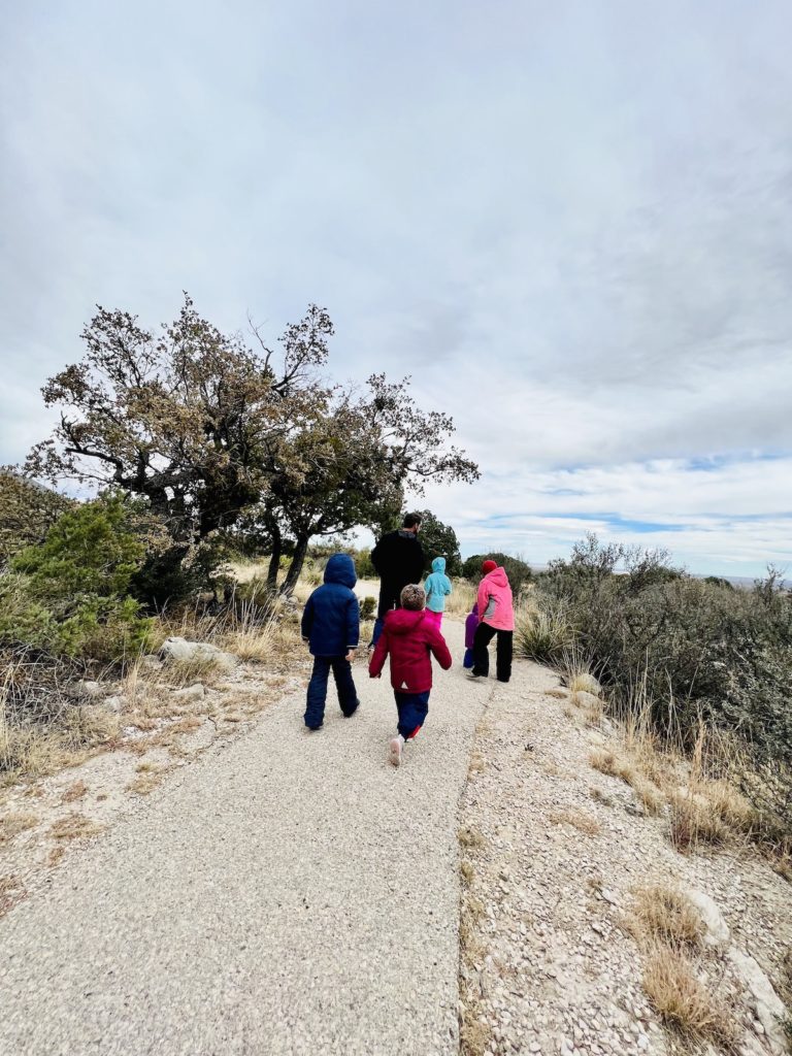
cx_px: 396
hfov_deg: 89.9
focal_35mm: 13
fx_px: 397
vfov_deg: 106.2
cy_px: 528
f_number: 1.8
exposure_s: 1/1727
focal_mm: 1.57
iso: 32
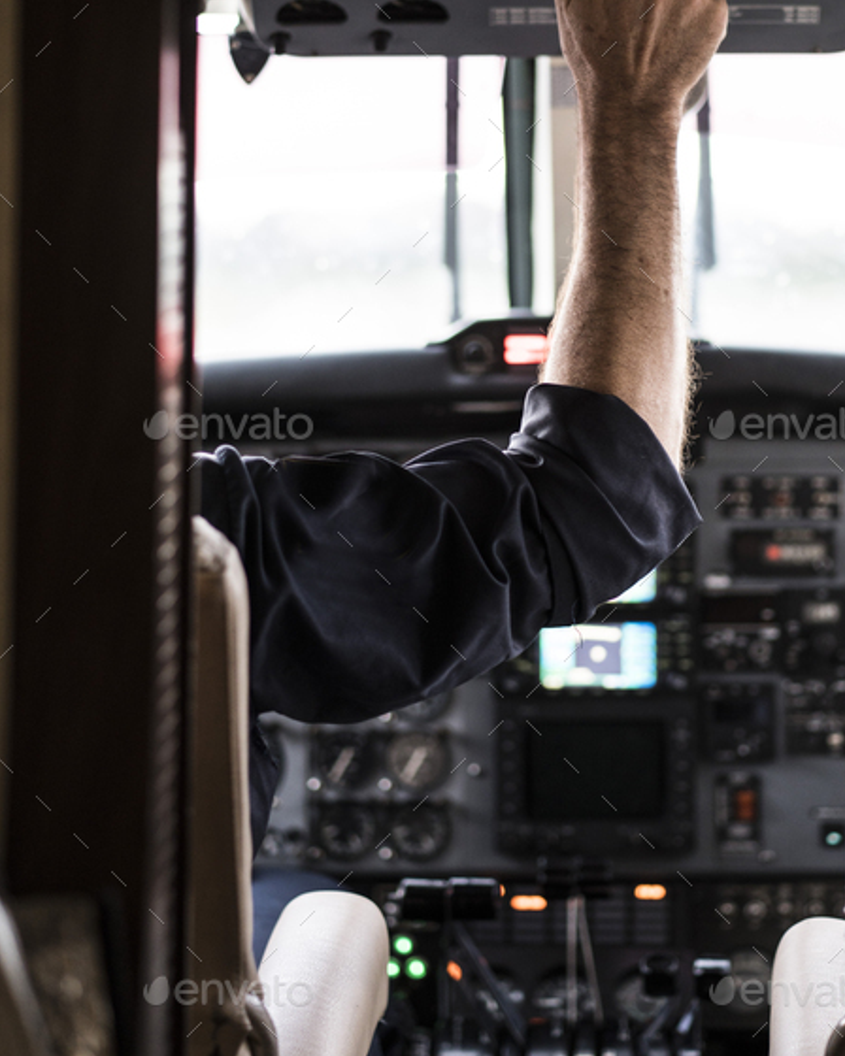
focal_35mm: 126
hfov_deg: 12.2
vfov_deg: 15.3
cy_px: 412
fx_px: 3939
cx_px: 505
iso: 400
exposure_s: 1/125
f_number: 2
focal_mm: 85
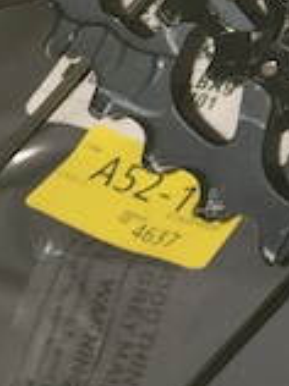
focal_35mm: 147
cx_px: 568
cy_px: -281
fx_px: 1641
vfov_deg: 12.4
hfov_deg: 9.4
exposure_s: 1/25
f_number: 2.2
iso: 25
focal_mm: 4.15
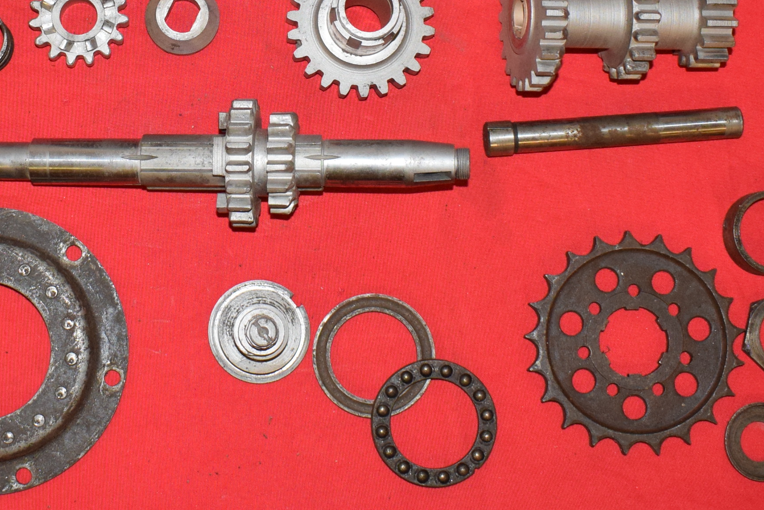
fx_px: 1486
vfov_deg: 19.0
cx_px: 202
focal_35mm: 70
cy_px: 26
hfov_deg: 28.5
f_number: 5
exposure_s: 1/200
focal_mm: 18
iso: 1250
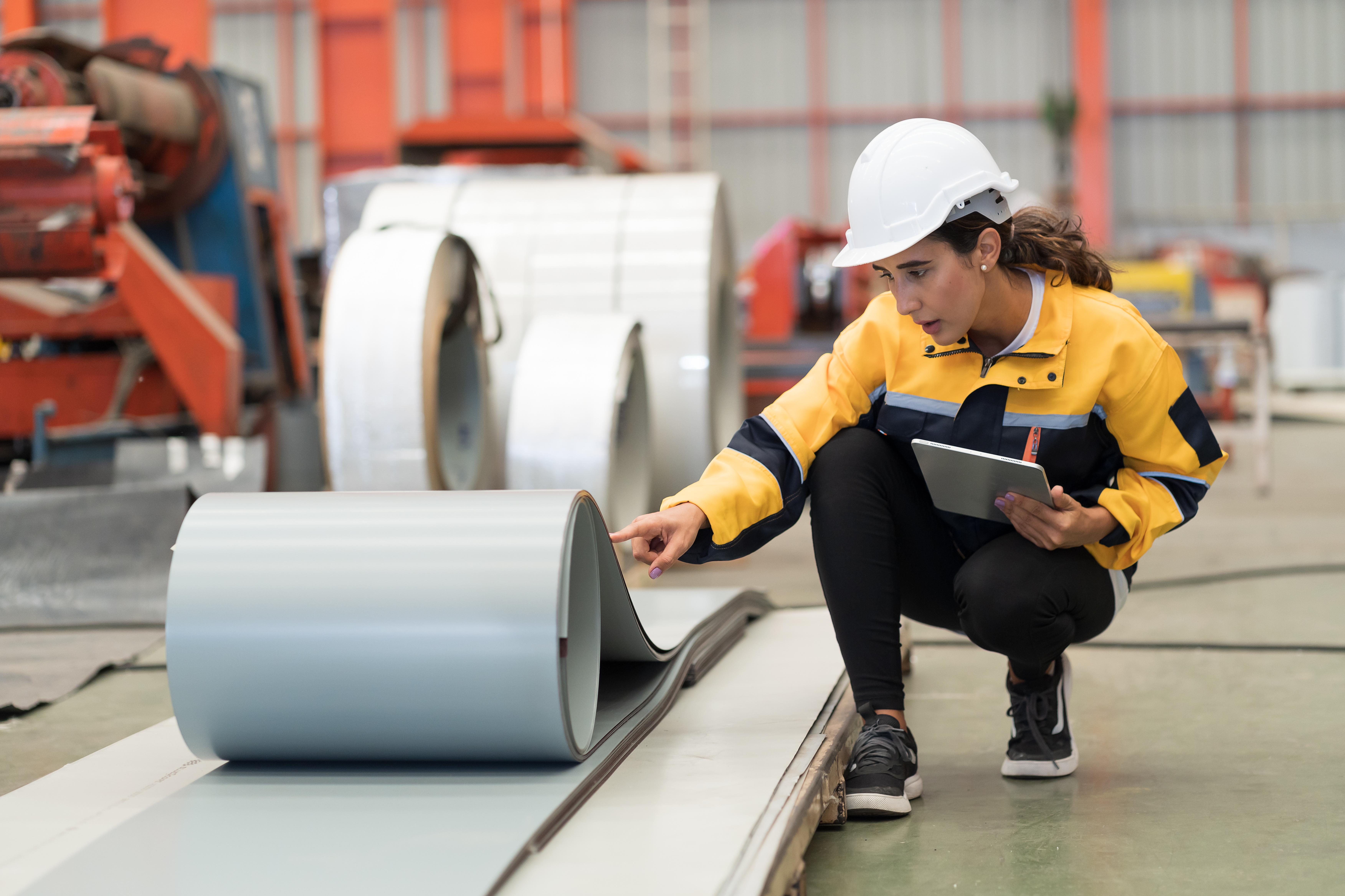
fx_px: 3175
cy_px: 448
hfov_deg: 23.9
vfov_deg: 16.1
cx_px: 672
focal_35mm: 85
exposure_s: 1/160
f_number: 2.5
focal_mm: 85
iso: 800
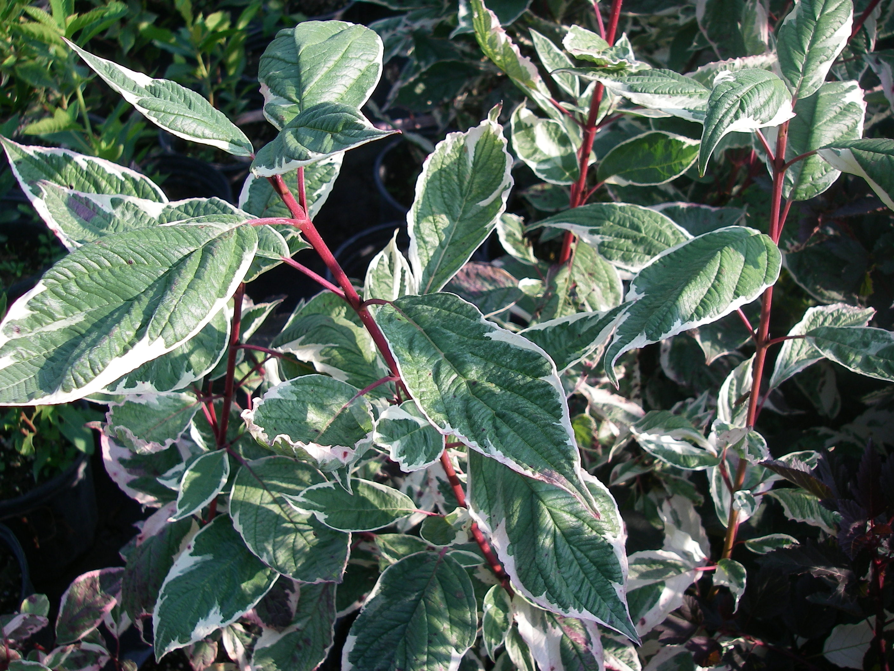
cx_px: 447
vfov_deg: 37.7
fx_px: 981
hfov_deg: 49.0
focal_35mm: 38
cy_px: 336
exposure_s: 1/250
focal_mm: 6.3
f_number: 3.3
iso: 64
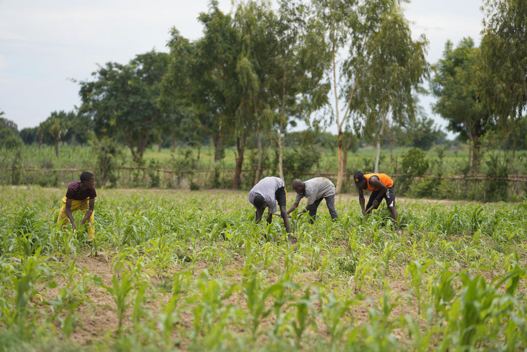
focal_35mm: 138
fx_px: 2020
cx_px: 264
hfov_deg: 14.9
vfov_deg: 9.9
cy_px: 176
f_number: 3.2
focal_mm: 138
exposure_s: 1/1000
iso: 100
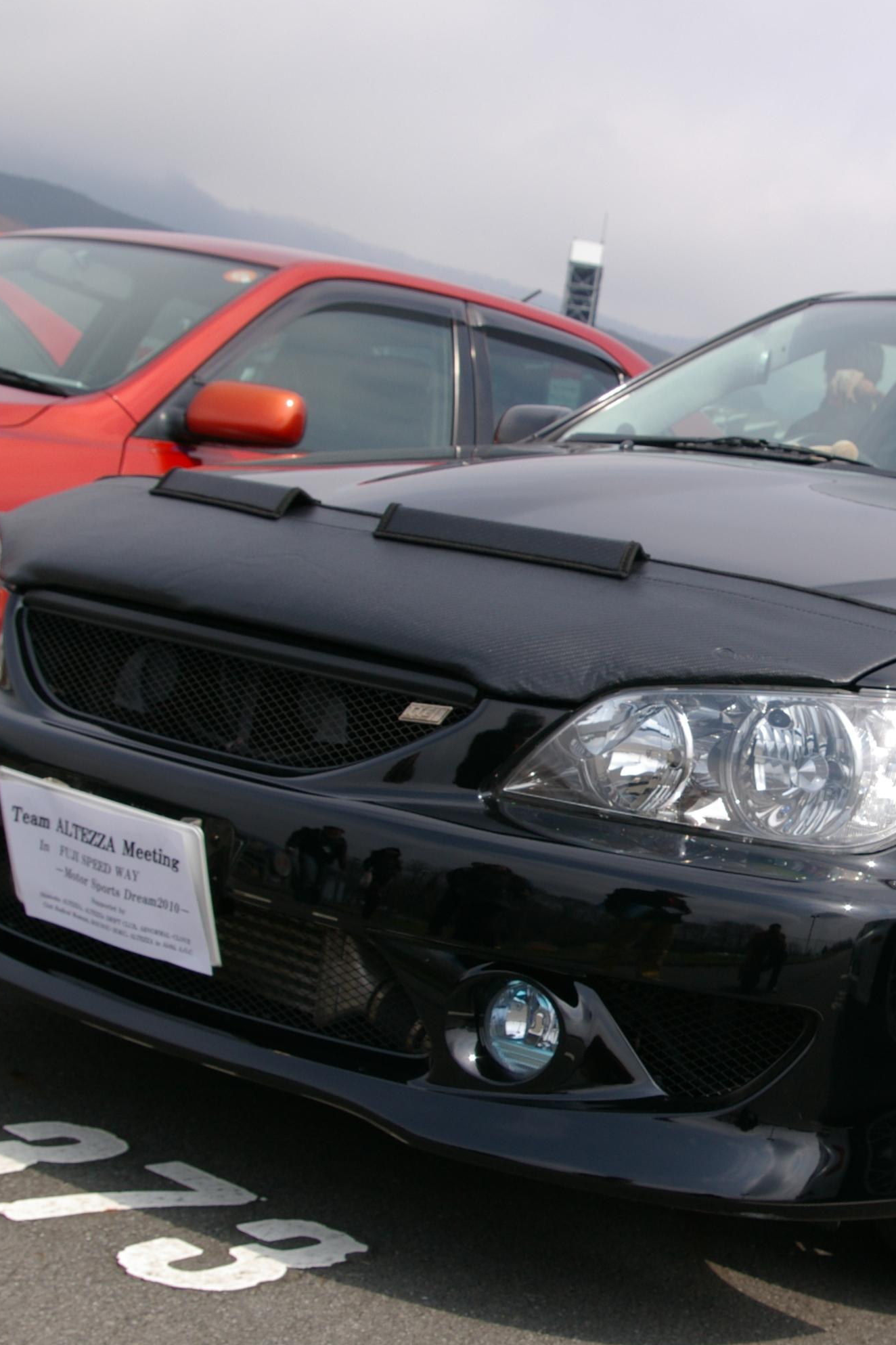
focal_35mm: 59
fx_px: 2203
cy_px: 674
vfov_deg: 33.9
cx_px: 761
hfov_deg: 22.6
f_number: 11
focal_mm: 26
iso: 200
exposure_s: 1/250
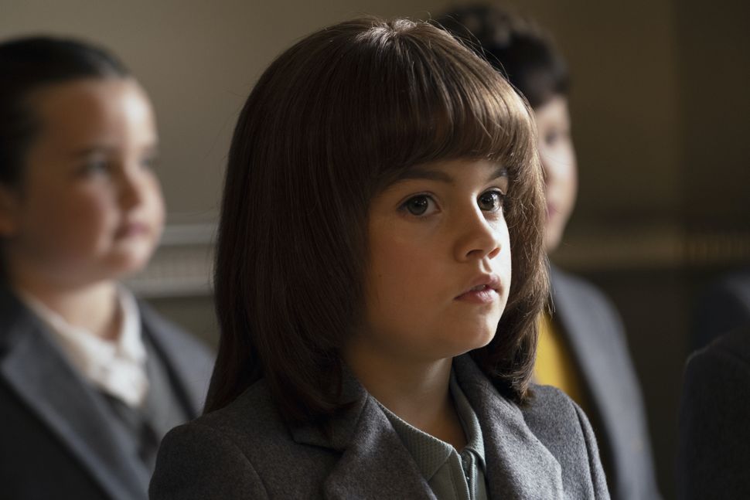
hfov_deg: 9.8
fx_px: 4375
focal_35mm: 210
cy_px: 250
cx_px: 375
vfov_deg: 6.5
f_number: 4
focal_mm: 140
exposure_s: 1/250
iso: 1600
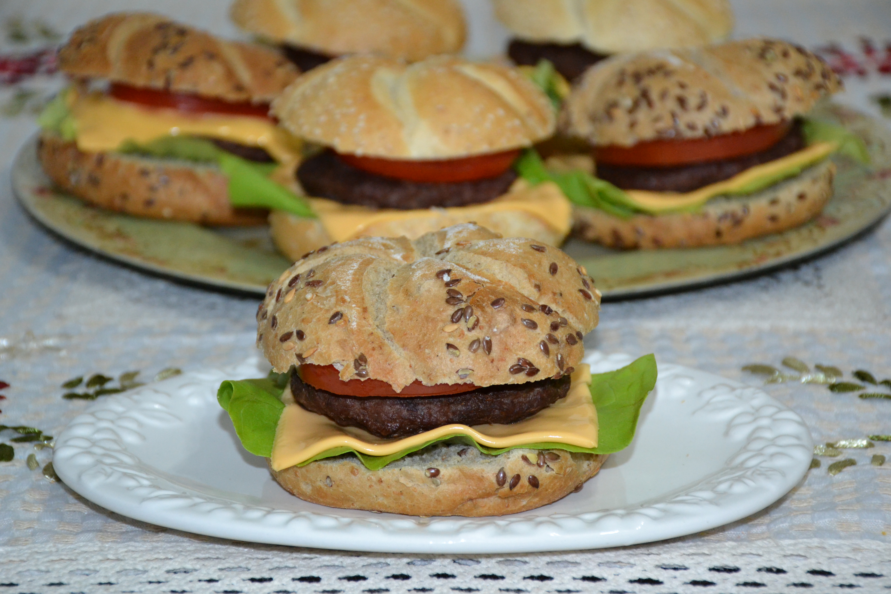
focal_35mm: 112
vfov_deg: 12.2
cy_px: 297
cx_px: 446
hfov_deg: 18.2
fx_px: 2784
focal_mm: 75
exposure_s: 1/60
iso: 1800
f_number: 5
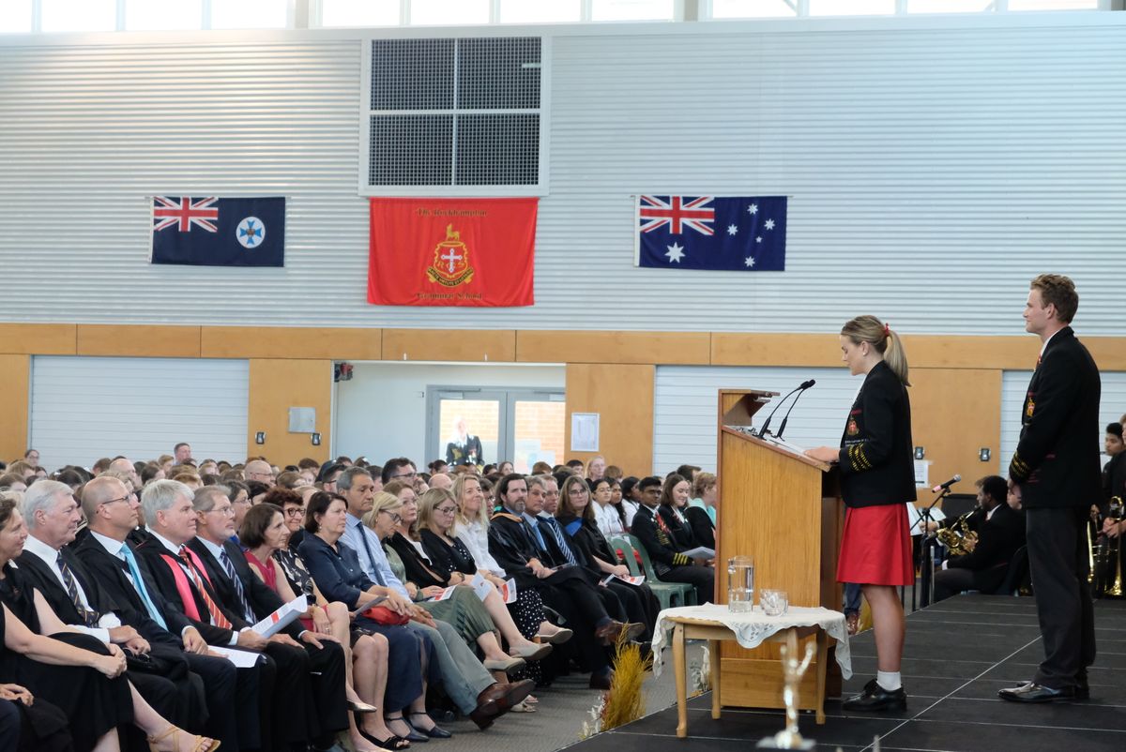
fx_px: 2598
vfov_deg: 16.5
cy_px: 376
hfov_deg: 24.5
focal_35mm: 83
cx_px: 563
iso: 4000
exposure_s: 1/320
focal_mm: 55
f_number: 4
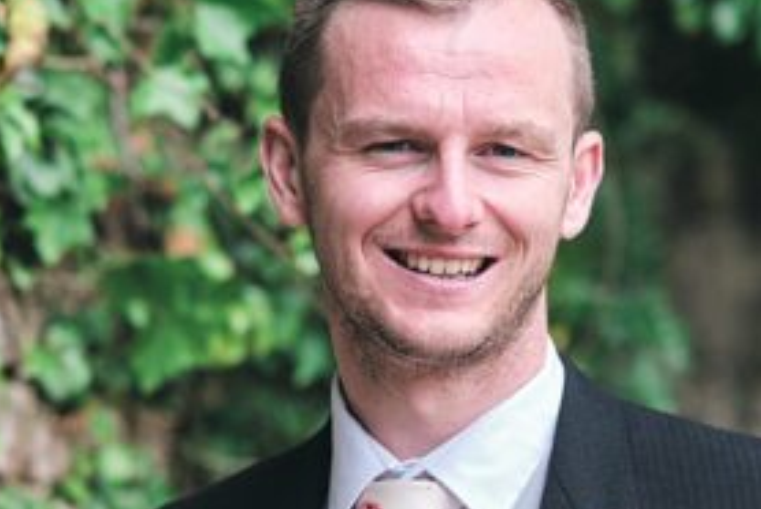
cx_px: 252
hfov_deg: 9.9
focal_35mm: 207
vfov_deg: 6.7
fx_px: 4380
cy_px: 312
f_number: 1.4
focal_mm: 50
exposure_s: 1/2500
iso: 160
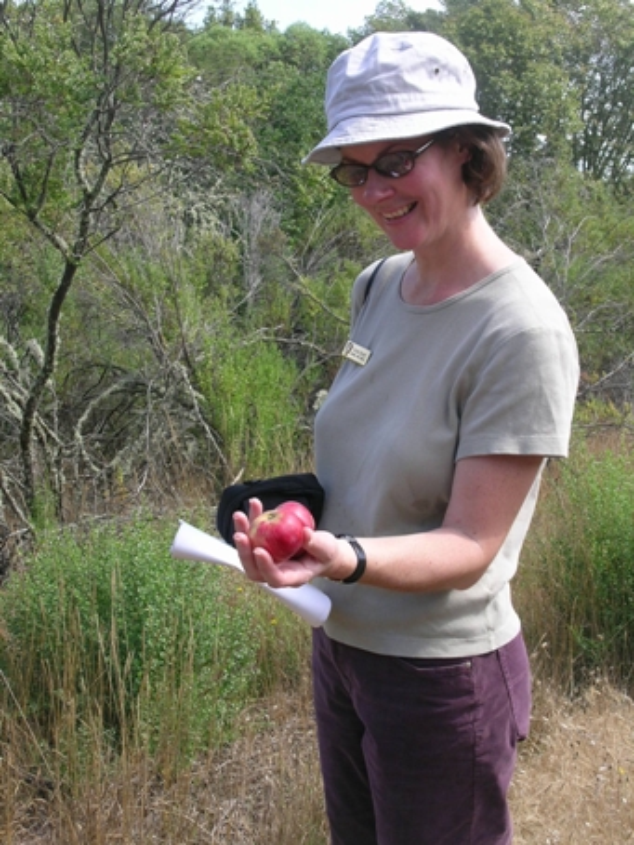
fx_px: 1391
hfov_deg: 25.7
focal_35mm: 57
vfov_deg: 33.8
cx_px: 317
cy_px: 422
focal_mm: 11.8
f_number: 5.7
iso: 50
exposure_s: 1/127
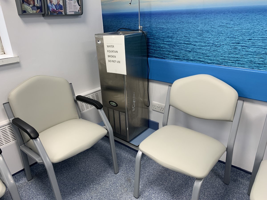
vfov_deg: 53.1
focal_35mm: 26
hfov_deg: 67.3
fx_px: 201
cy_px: 100
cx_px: 134
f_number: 1.8
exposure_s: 1/76
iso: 100
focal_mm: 4.25
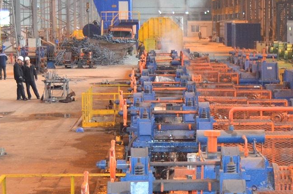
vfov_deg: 10.9
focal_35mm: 125
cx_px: 260
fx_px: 1016
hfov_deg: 16.2
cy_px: 176
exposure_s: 1/60
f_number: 3.5
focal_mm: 22
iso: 560
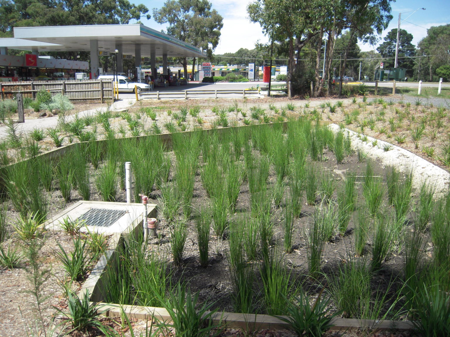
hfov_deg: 63.4
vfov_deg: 49.7
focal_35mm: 28
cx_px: 225
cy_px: 168
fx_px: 364
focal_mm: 5
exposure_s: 1/200
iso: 100
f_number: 5.4
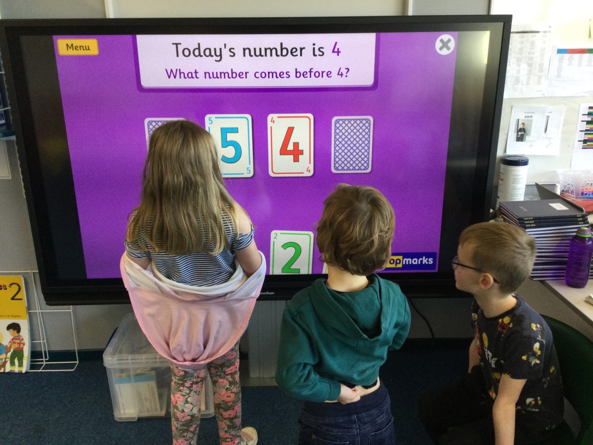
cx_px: 296
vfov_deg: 45.4
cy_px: 222
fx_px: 531
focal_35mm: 31
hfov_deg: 58.4
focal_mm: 3.3
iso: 80
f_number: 2.4
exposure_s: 1/33
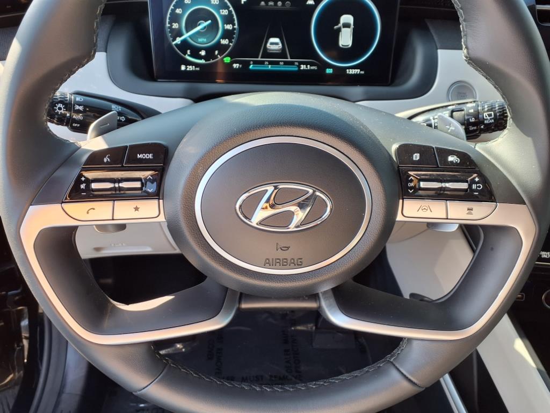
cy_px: 206
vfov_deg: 51.4
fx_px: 429
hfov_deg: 65.3
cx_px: 275
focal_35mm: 27
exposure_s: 1/125
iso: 40
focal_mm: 3.58
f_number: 1.9
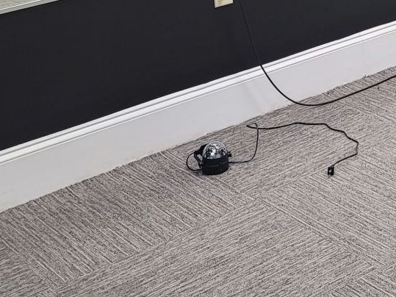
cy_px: -157
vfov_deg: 15.3
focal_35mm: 89
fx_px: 1018
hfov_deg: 20.2
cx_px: 510
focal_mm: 7
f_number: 1.8
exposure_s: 1/40
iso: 200
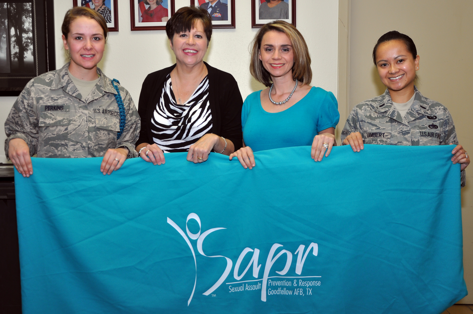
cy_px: 157
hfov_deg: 57.3
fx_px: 433
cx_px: 236
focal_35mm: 33
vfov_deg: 39.9
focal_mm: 22
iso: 200
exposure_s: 1/60
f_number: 4
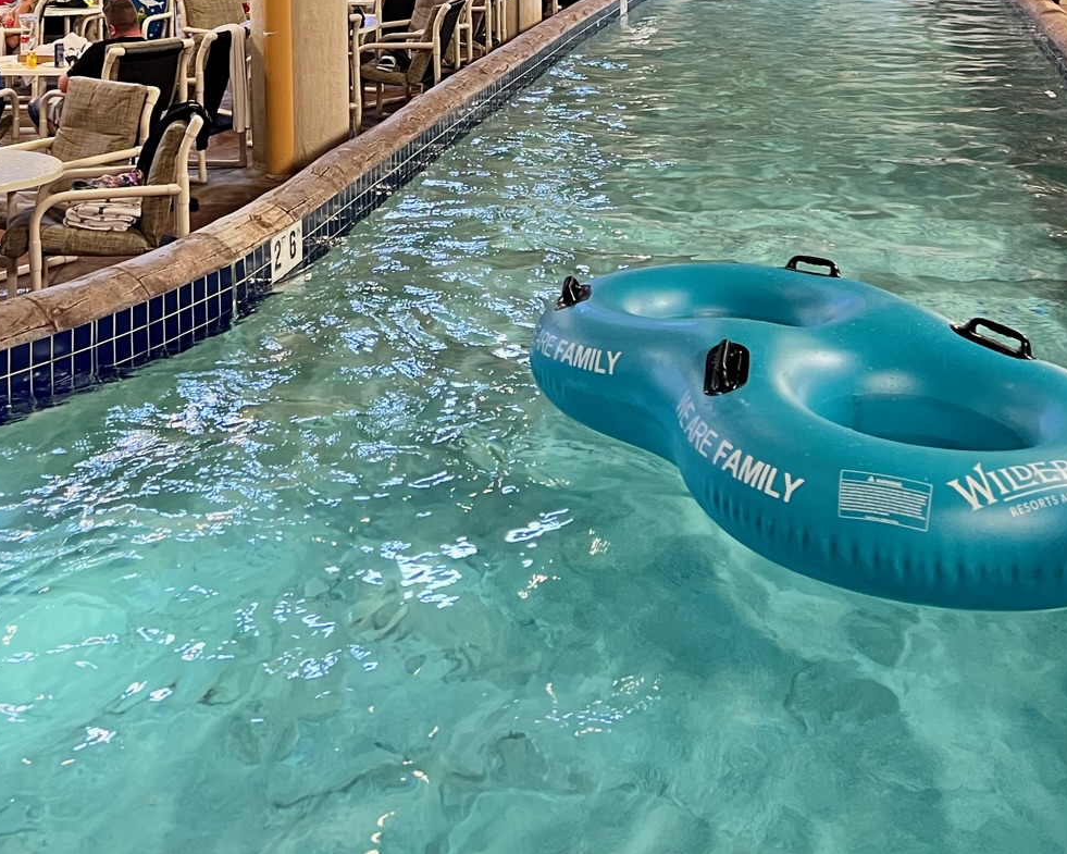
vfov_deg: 26.5
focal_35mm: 53
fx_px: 1674
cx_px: 368
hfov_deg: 35.1
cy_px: -66
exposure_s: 1/60
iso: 160
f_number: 1.5
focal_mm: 5.7
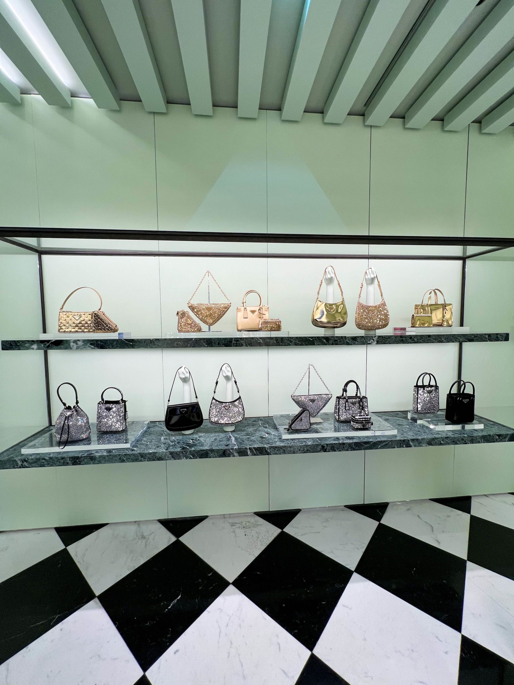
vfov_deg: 106.2
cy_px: 342
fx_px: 257
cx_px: 257
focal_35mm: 13
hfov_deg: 89.9
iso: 64
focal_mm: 1.57
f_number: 1.8
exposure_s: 1/100
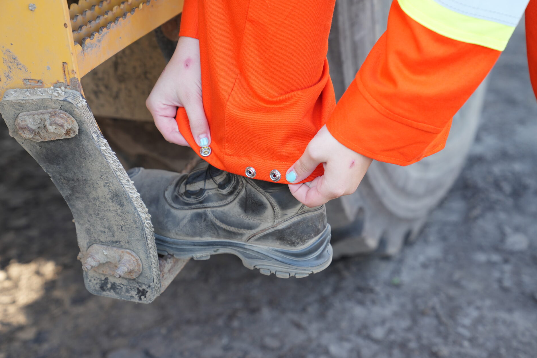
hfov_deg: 26.7
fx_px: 1133
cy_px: 184
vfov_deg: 17.9
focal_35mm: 76
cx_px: 272
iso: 400
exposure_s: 1/160
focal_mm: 70
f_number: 4
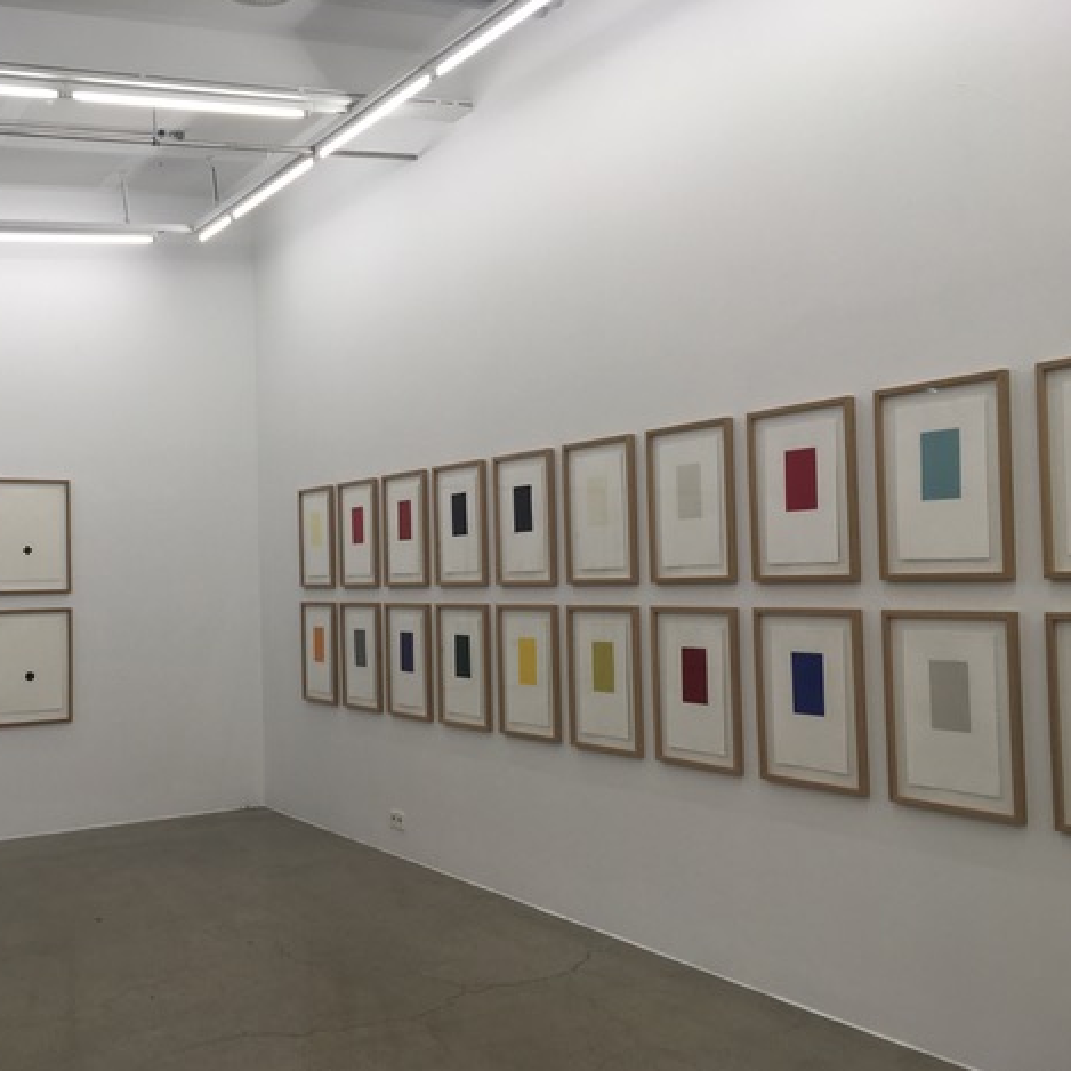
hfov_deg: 46.8
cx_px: 404
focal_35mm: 35
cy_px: 539
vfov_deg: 47.2
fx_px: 1225
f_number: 2.2
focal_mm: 4.15
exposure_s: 1/50
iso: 32
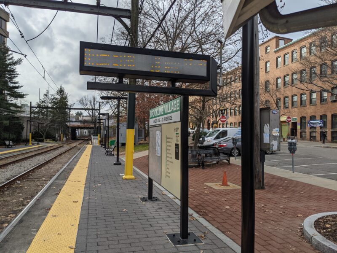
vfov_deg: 51.4
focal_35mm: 27
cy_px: 126
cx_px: 168
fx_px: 263
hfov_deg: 65.3
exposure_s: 1/3906
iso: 62
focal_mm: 4.44
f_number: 1.8
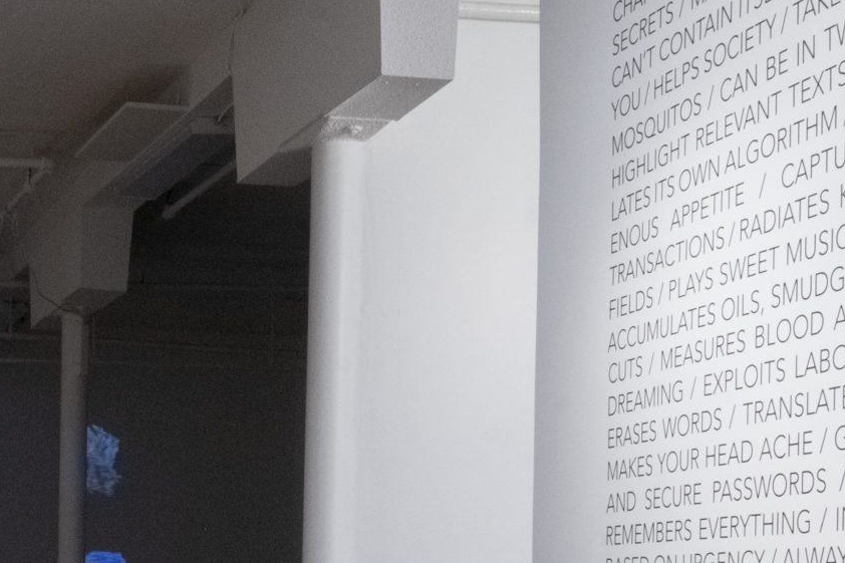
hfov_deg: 26.3
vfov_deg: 17.8
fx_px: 1713
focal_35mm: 73
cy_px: 657
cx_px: 4
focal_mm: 20.1
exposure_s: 1/4
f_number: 22
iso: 1600
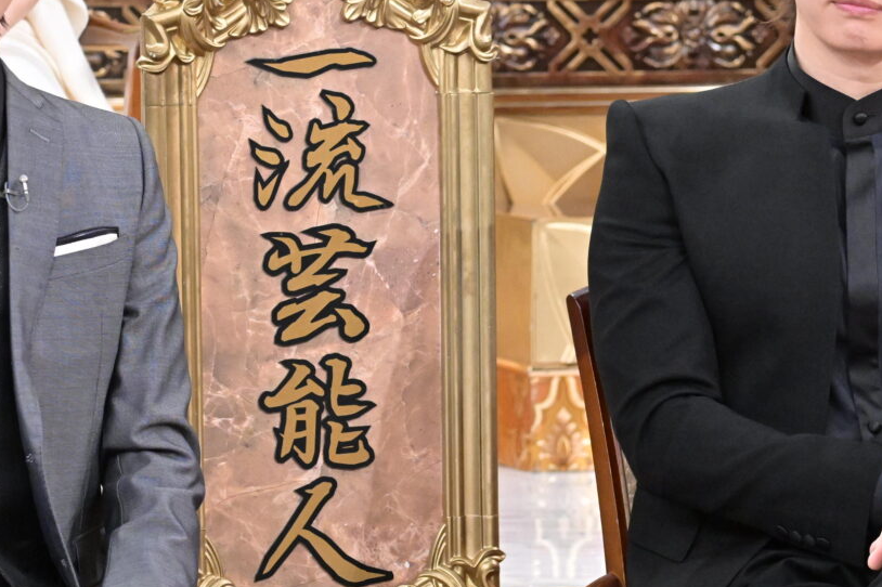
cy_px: 345
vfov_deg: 3.8
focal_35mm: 365
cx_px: 496
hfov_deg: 5.6
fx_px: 8938
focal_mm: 145
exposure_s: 1/320
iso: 4000
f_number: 6.3
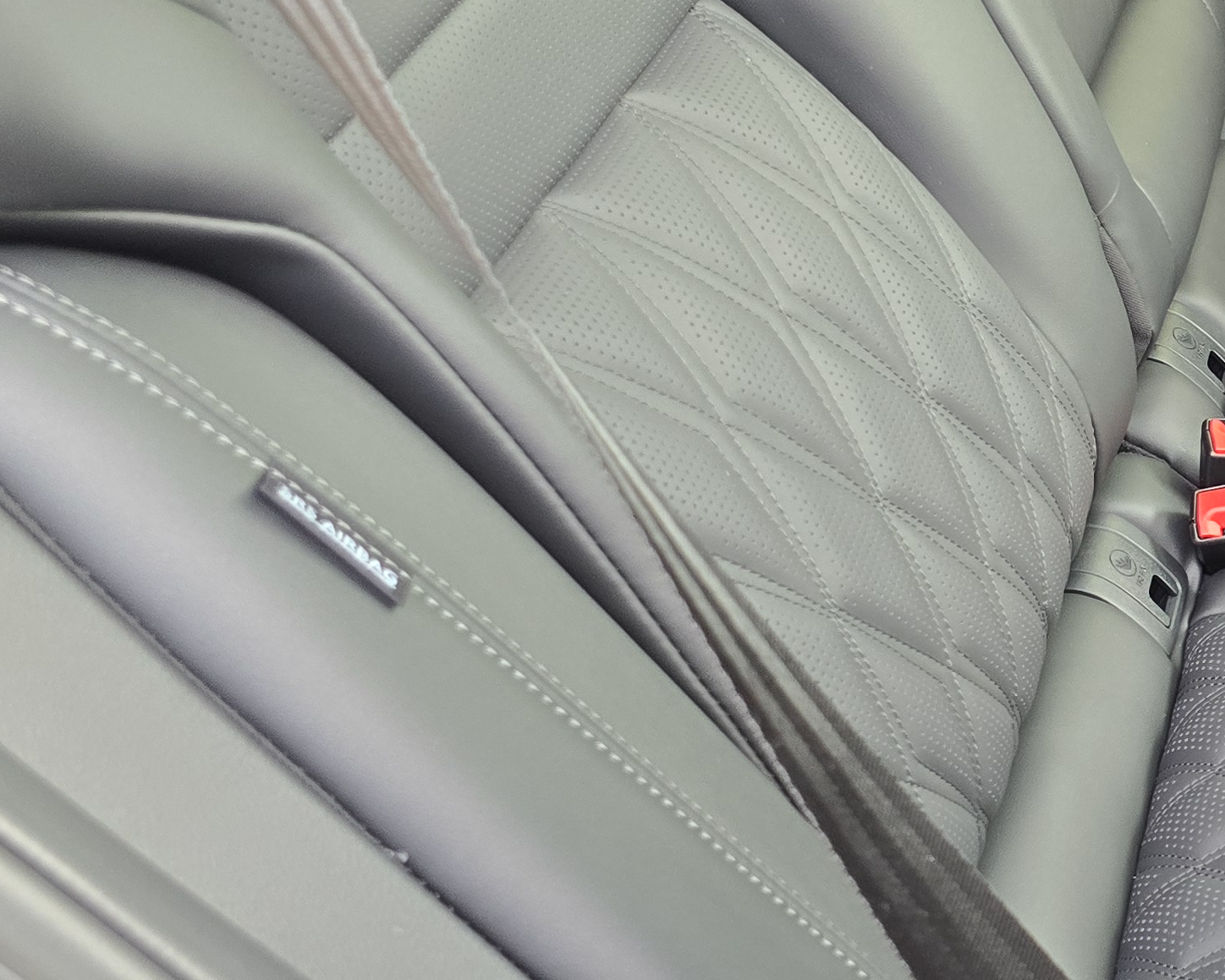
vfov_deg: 24.4
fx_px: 2248
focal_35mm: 62
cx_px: 1498
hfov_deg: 26.7
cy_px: 287
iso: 160
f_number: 1.7
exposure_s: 1/180
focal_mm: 6.3
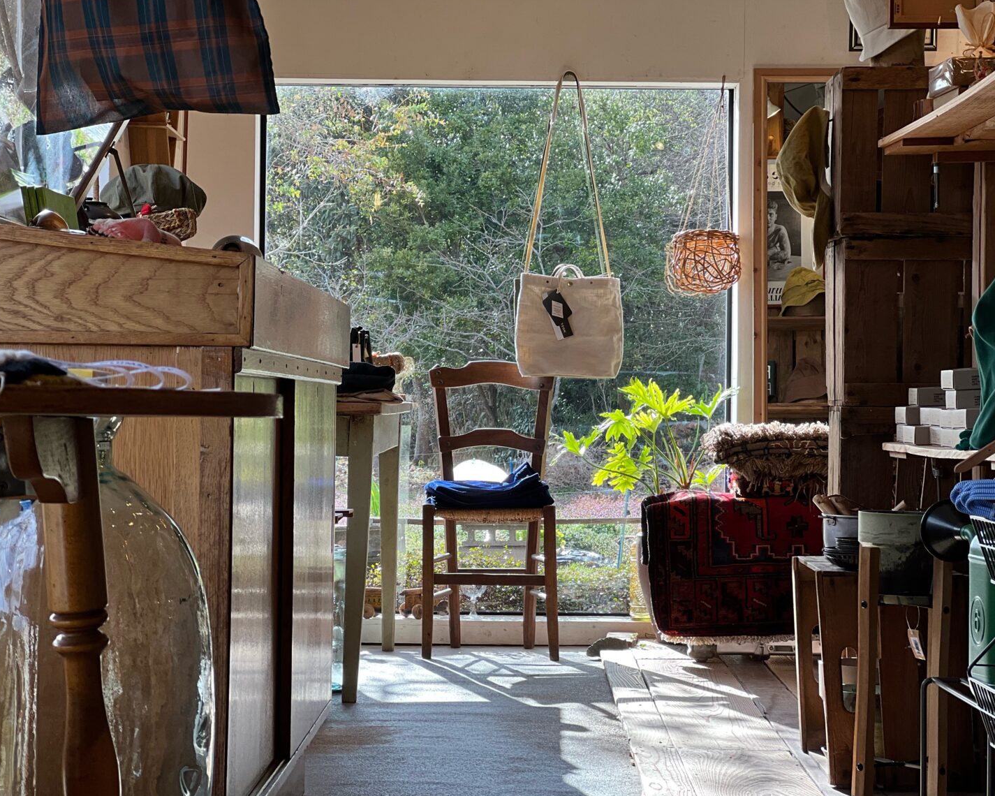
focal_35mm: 81
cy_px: 396
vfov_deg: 18.9
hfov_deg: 23.6
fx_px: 2385
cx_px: 503
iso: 32
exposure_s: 1/120
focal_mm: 9
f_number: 2.8
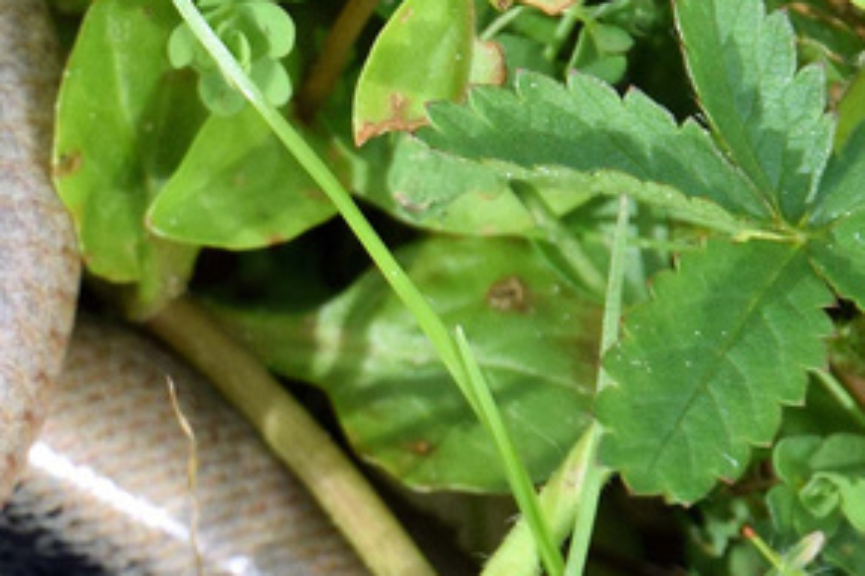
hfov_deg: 2.9
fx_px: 17092
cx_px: -847
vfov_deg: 1.9
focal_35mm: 712
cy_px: 412
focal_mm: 85
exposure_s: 1/250
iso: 400
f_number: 8
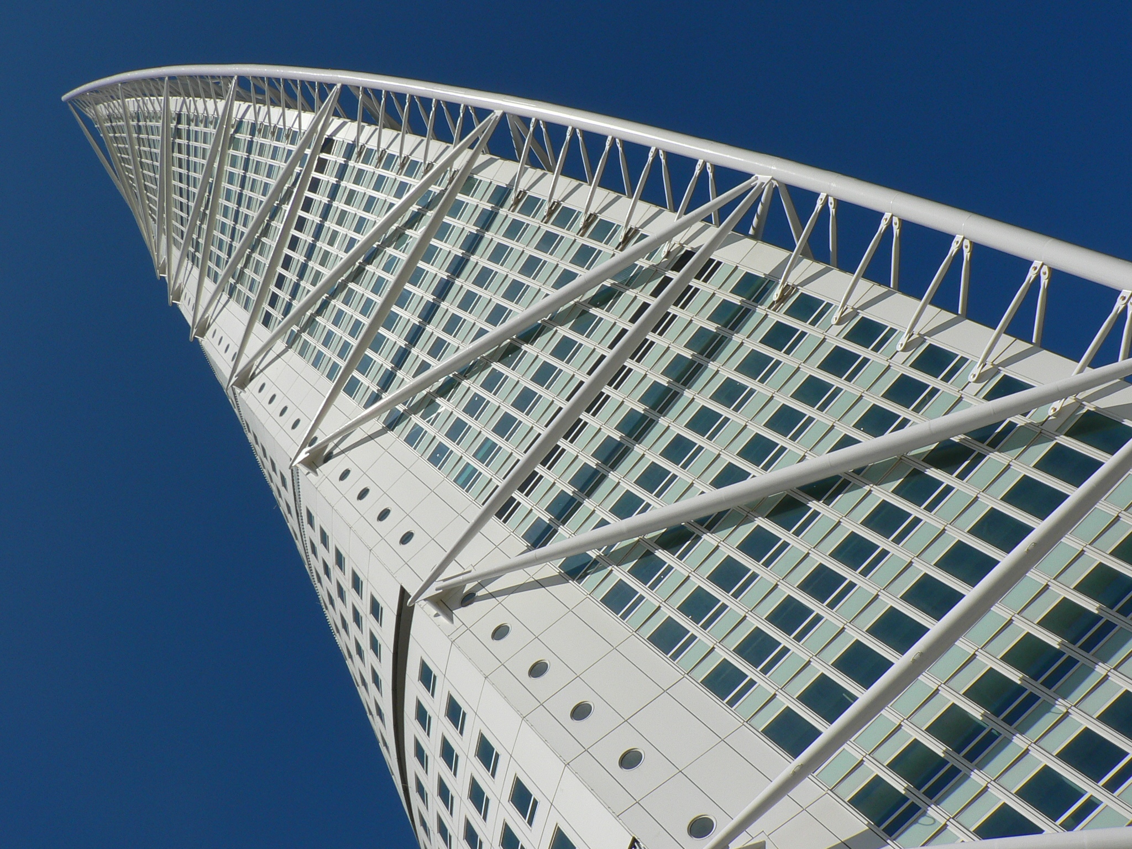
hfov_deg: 51.4
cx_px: 566
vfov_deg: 39.7
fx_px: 1177
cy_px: 424
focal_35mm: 36
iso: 80
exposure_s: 1/800
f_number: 5.6
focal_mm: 6
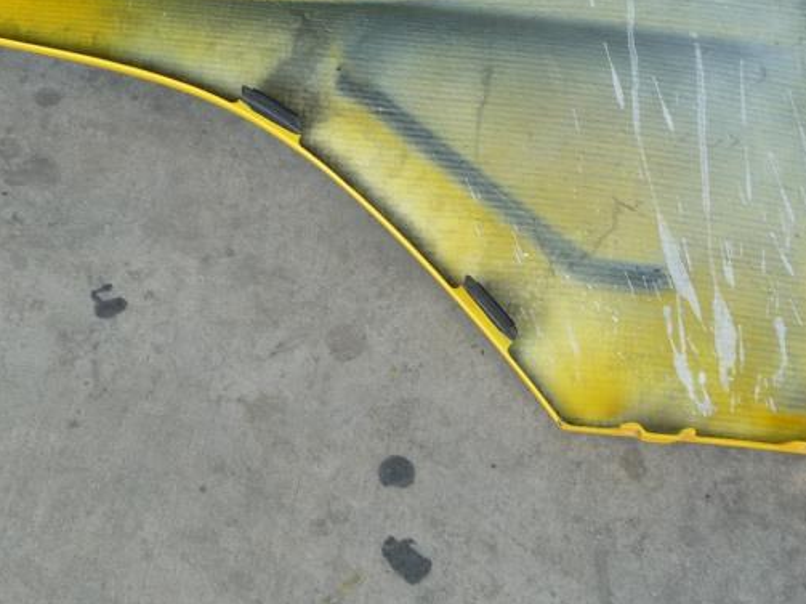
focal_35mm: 59
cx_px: 356
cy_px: 199
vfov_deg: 24.7
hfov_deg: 32.7
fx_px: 1373
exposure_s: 1/80
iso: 100
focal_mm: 4.7
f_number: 3.3
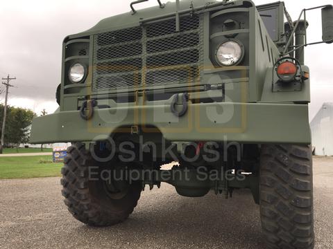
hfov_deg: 61.7
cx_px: 166
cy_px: 124
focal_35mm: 29
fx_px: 279
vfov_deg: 48.2
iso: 32
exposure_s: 1/527
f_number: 2.2
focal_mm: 4.15
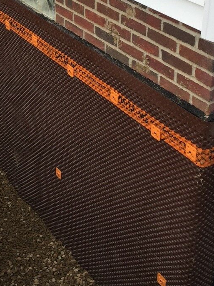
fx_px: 569
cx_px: -2
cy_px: 48
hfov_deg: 20.6
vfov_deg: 27.5
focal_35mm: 69
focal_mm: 4.15
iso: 32
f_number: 2.2
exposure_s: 1/608
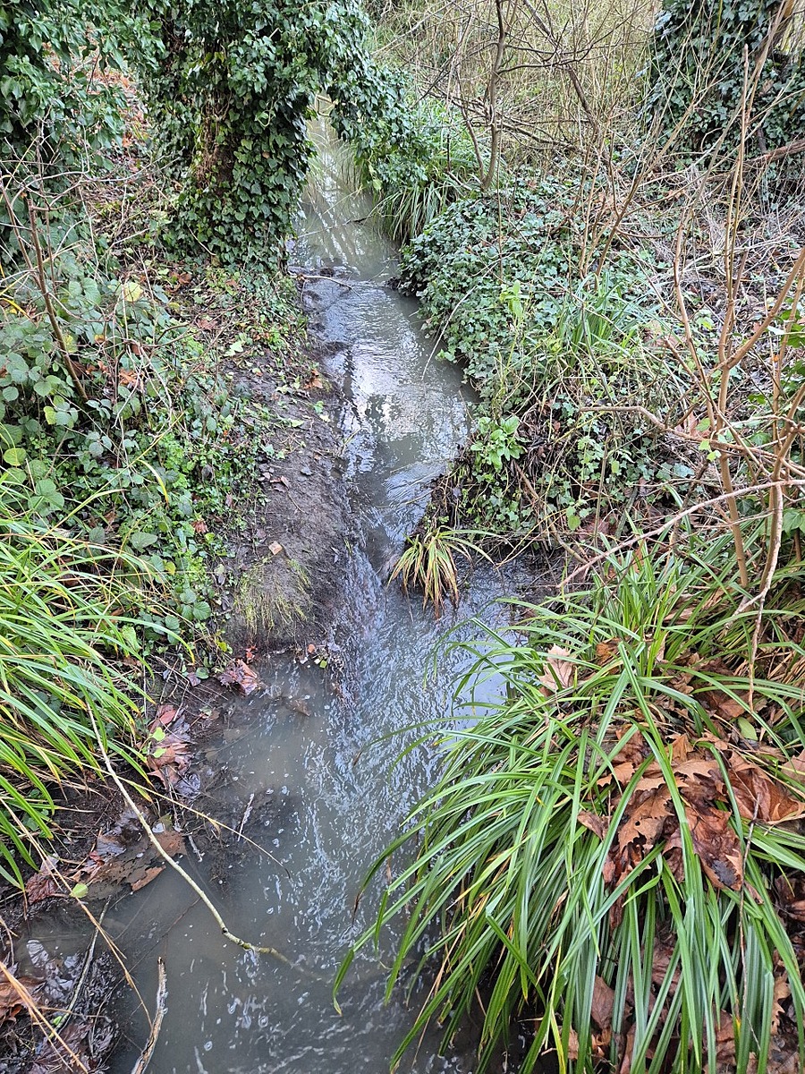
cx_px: 402
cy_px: 537
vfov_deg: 73.9
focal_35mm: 23
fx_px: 713
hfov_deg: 58.9
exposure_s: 1/100
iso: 640
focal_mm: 5.4
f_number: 1.8
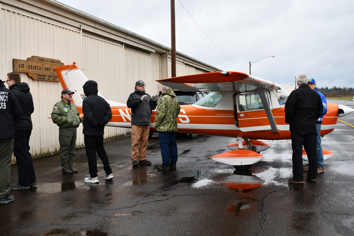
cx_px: 177
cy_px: 118
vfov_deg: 29.9
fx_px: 442
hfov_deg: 43.6
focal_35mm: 45
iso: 320
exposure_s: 1/250
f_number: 5.6
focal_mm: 30
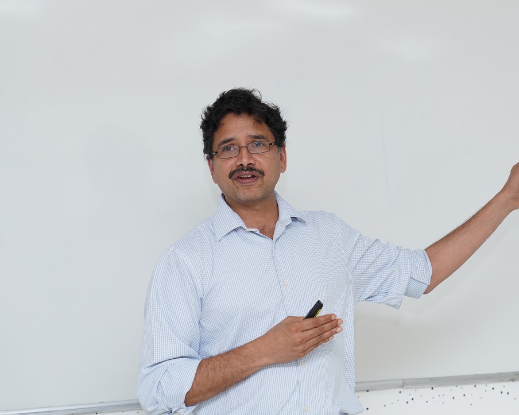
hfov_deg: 17.5
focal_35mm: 109
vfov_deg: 14.1
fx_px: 1674
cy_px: 199
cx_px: 379
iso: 400
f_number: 3.5
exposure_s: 1/160
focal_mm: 70
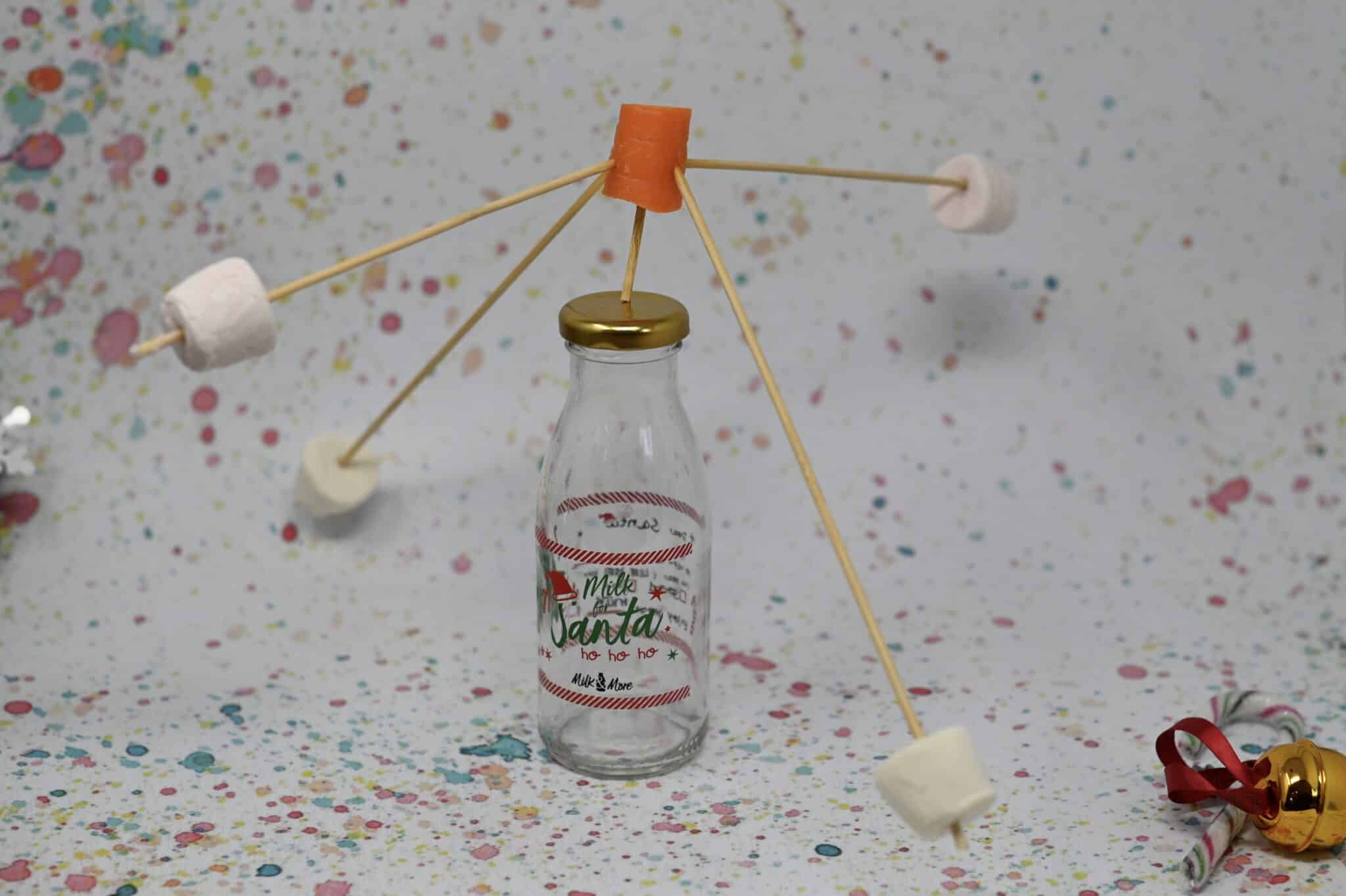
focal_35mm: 50
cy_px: 448
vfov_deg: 27.0
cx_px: 673
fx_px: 1868
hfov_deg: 39.6
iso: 250
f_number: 4
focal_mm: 50
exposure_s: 1/250
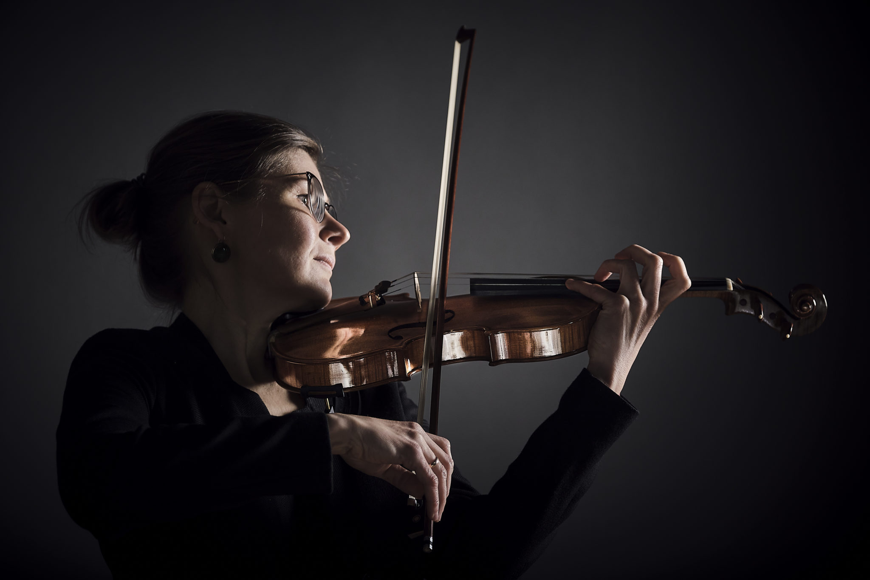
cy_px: 290
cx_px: 435
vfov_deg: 10.1
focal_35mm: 136
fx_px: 3286
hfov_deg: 15.1
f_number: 2.8
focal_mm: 90.6
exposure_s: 1/250
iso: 200
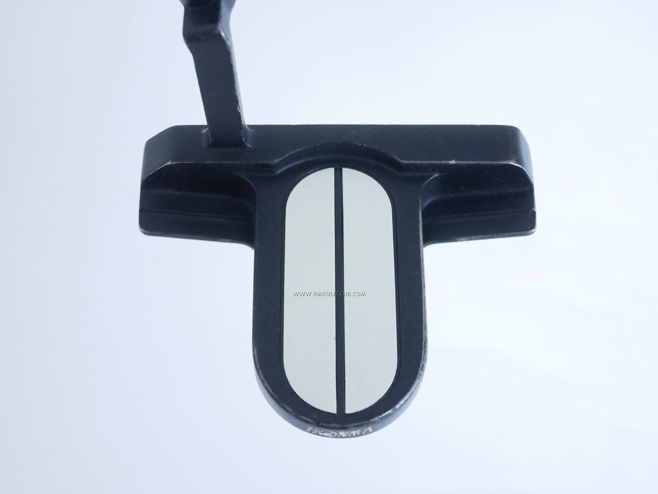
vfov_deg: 29.1
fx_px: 951
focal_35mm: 50
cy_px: 247
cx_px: 329
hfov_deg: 38.2
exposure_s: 1/100
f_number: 4.5
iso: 1600
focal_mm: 25
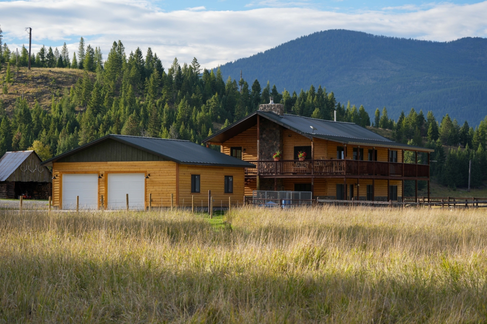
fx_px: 1353
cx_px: 244
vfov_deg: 13.7
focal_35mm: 100
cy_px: 162
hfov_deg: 20.4
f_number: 6.3
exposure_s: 1/200
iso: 100
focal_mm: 100
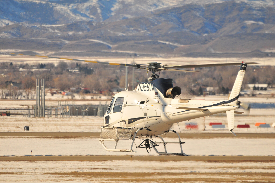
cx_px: 138
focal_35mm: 390
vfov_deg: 3.5
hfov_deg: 5.3
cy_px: 92
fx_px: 2975
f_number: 5.6
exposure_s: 1/640
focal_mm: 260
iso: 500
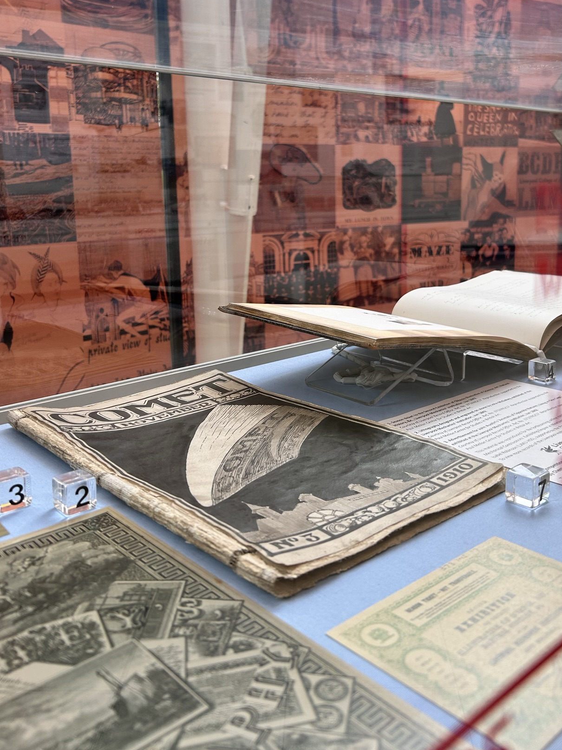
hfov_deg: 42.8
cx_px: 320
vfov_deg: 54.7
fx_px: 715
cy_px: 279
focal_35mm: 33
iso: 40
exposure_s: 1/100
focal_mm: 5.7
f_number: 1.5
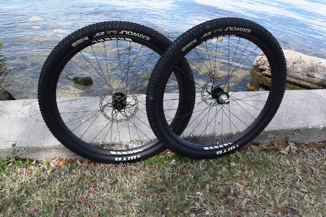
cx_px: 163
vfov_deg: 43.6
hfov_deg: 61.9
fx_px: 272
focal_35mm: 30
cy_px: 108
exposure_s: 1/250
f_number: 8
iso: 200
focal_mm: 20
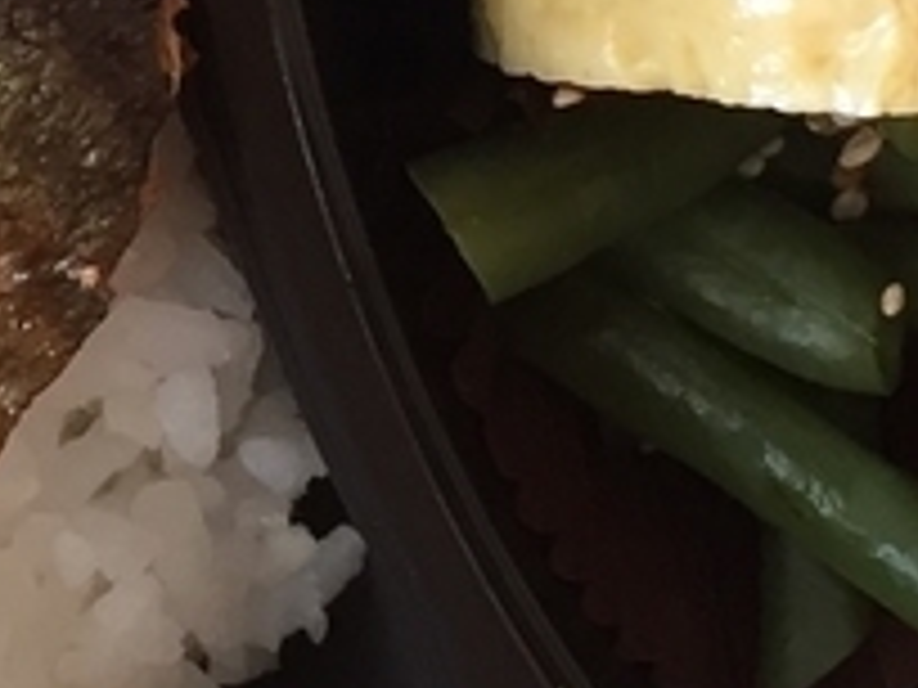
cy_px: -567
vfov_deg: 8.3
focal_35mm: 171
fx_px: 4535
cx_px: 18
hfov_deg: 11.5
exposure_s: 1/30
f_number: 2.2
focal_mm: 4.15
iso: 64
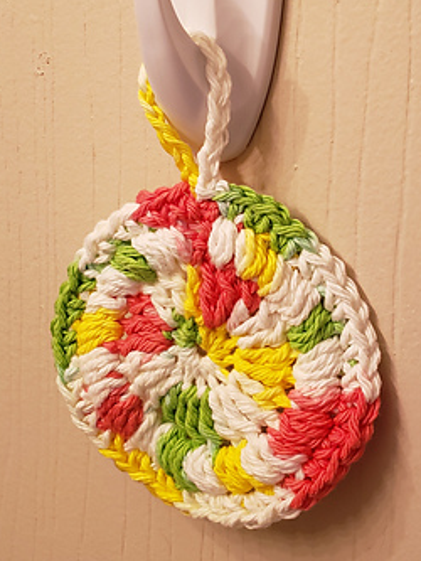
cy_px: 170
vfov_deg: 37.6
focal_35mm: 50
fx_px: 810
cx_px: 231
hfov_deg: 29.1
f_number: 2.4
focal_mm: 4.3
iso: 250
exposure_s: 1/40
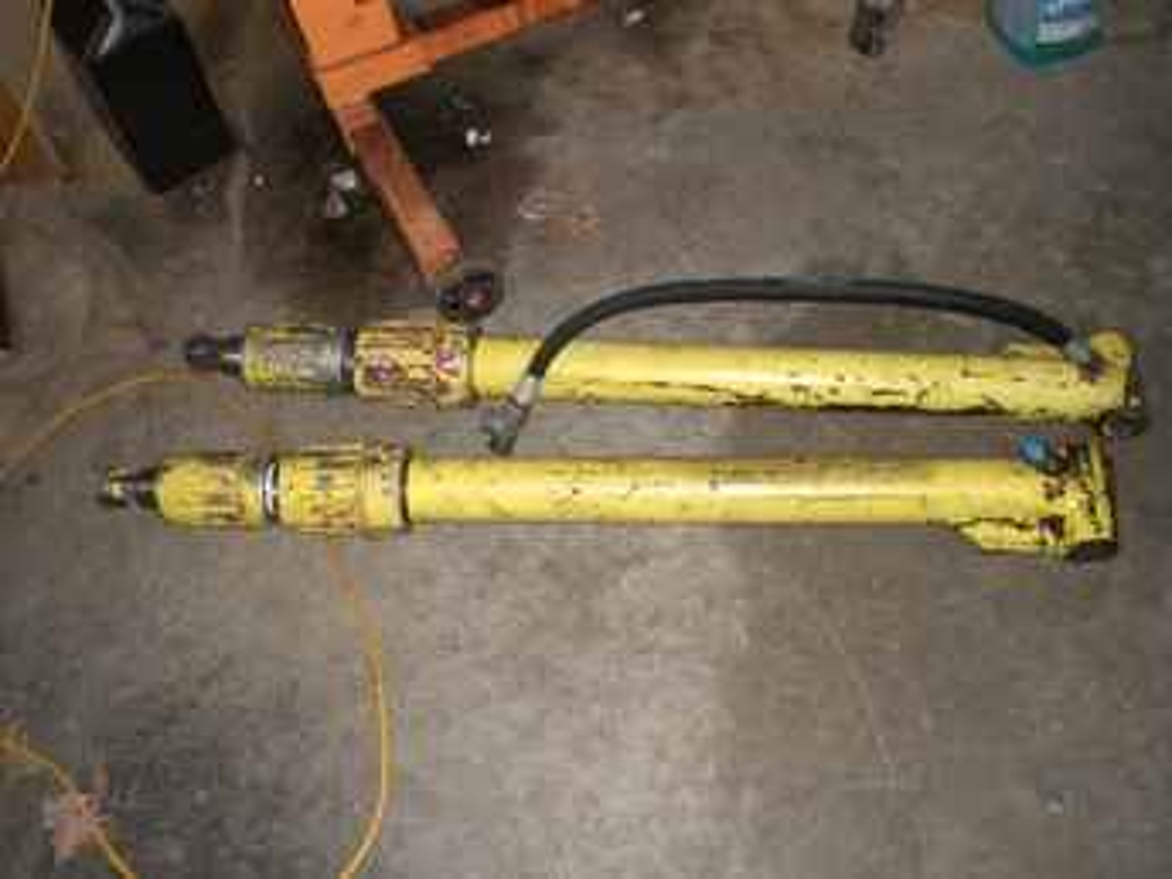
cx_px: 586
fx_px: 1287
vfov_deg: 37.7
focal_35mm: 38
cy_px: 440
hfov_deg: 49.0
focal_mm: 6.3
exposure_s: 1/60
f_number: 3.1
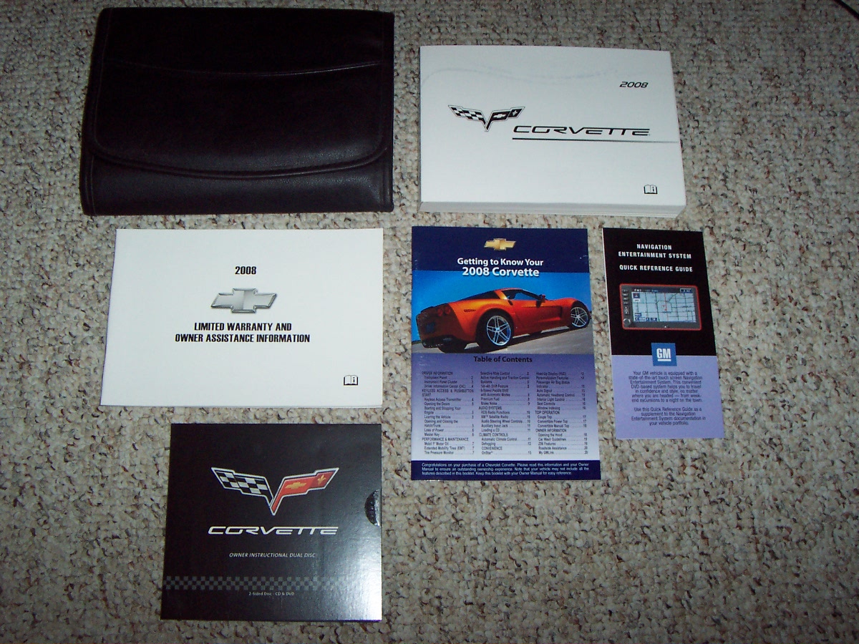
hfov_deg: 50.1
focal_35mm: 37
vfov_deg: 38.7
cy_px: 322
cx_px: 430
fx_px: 918
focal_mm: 5.6
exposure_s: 1/60
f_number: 2.8
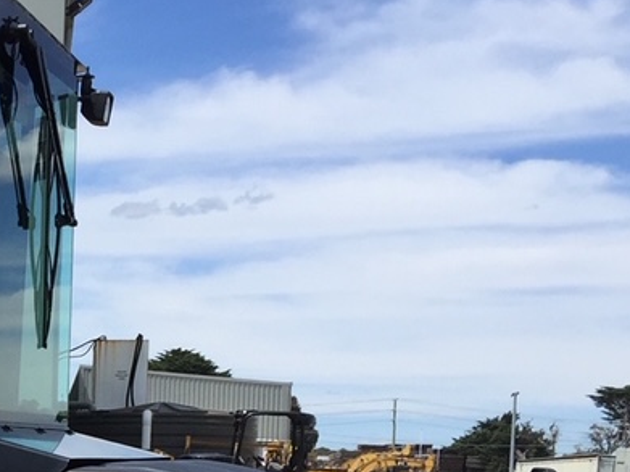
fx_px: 1728
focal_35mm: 95
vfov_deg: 14.9
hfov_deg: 18.5
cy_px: 609
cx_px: -288
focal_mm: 4.15
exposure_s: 1/2475
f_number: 2.2
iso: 32
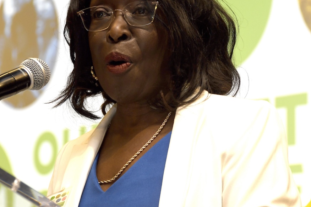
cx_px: 134
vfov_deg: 7.4
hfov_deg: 11.1
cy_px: 68
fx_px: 1597
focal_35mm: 185
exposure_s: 1/160
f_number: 5.3
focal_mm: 90
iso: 800
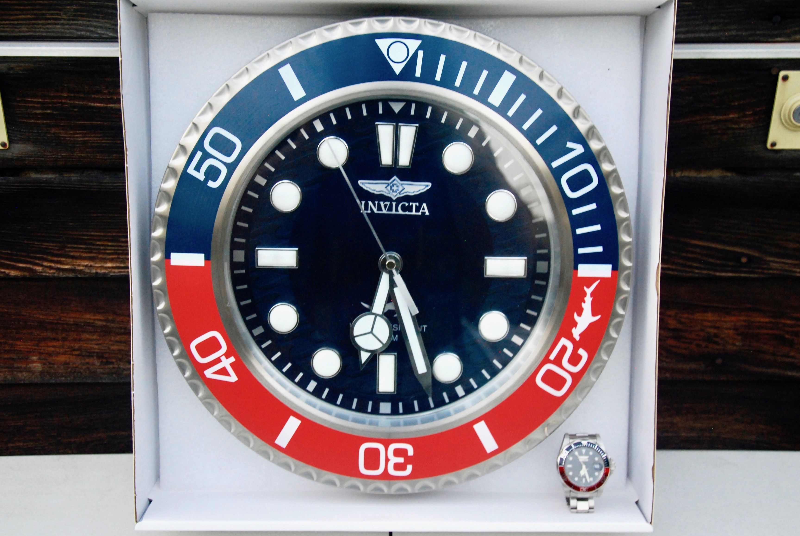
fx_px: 1046
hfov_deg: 41.9
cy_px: 274
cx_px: 392
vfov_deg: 28.7
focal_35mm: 47
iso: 900
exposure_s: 1/30
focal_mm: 28
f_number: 4.2
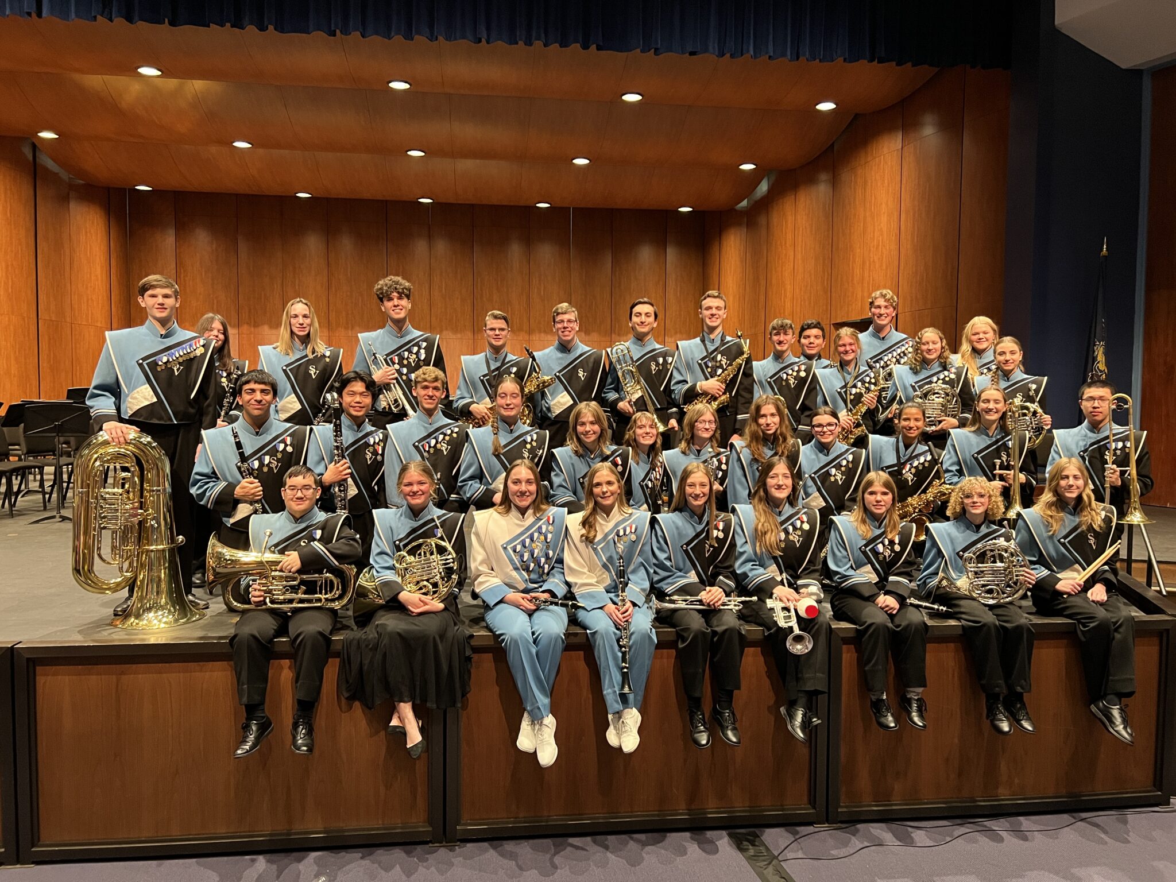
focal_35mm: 26
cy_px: 441
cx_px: 588
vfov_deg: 53.1
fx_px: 883
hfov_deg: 67.3
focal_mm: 5.7
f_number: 1.5
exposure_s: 1/50
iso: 500
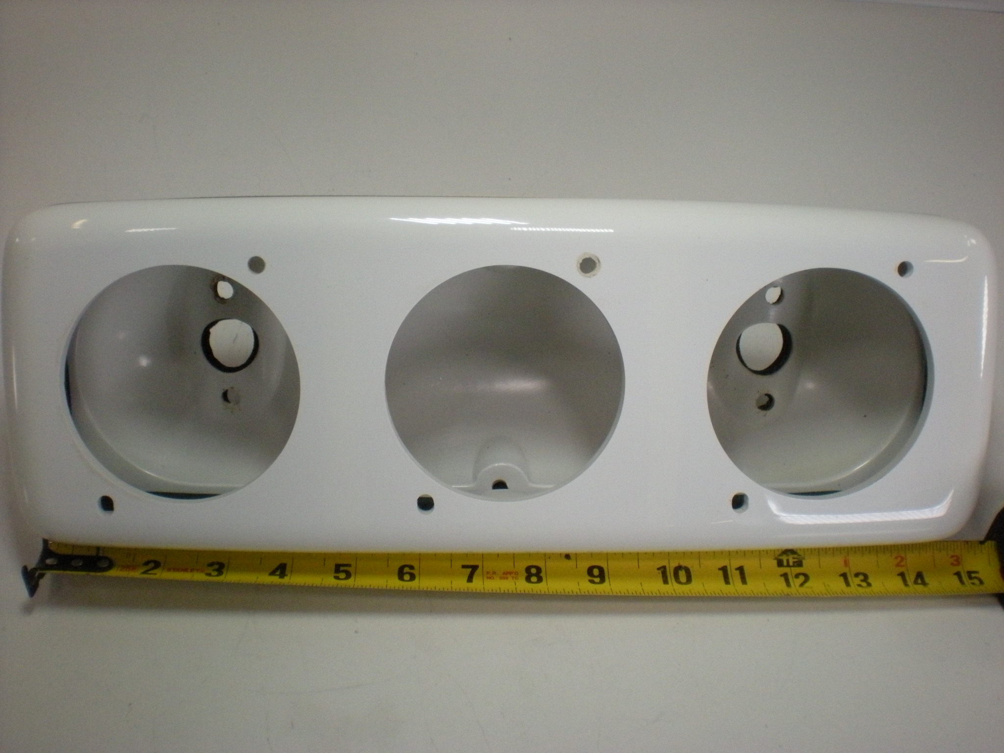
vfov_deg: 37.7
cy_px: 376
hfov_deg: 49.0
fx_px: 1102
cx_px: 502
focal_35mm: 38
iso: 400
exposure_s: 1/440
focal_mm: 6.3
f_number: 4.6
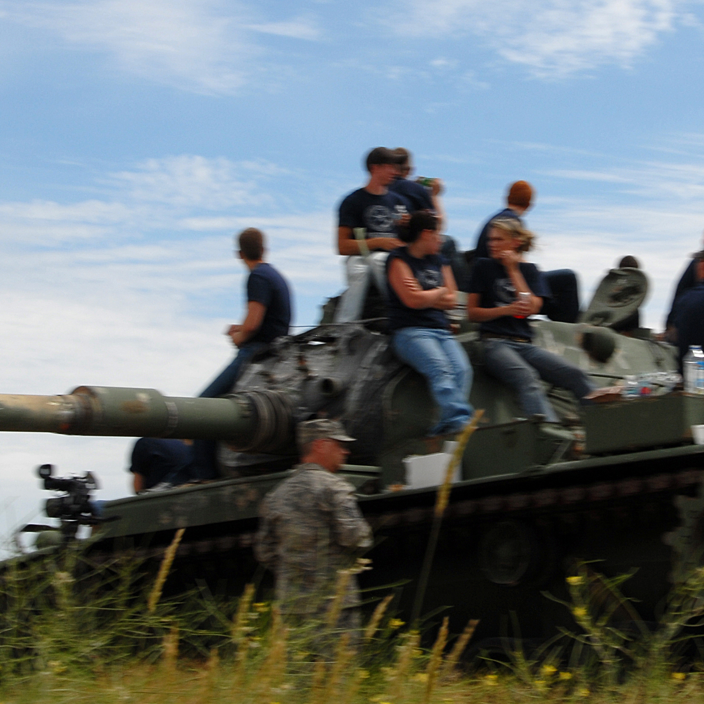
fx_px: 2462
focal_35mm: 107
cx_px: 512
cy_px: 210
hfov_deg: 16.2
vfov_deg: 16.2
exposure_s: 1/125
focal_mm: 36
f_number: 16
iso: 125
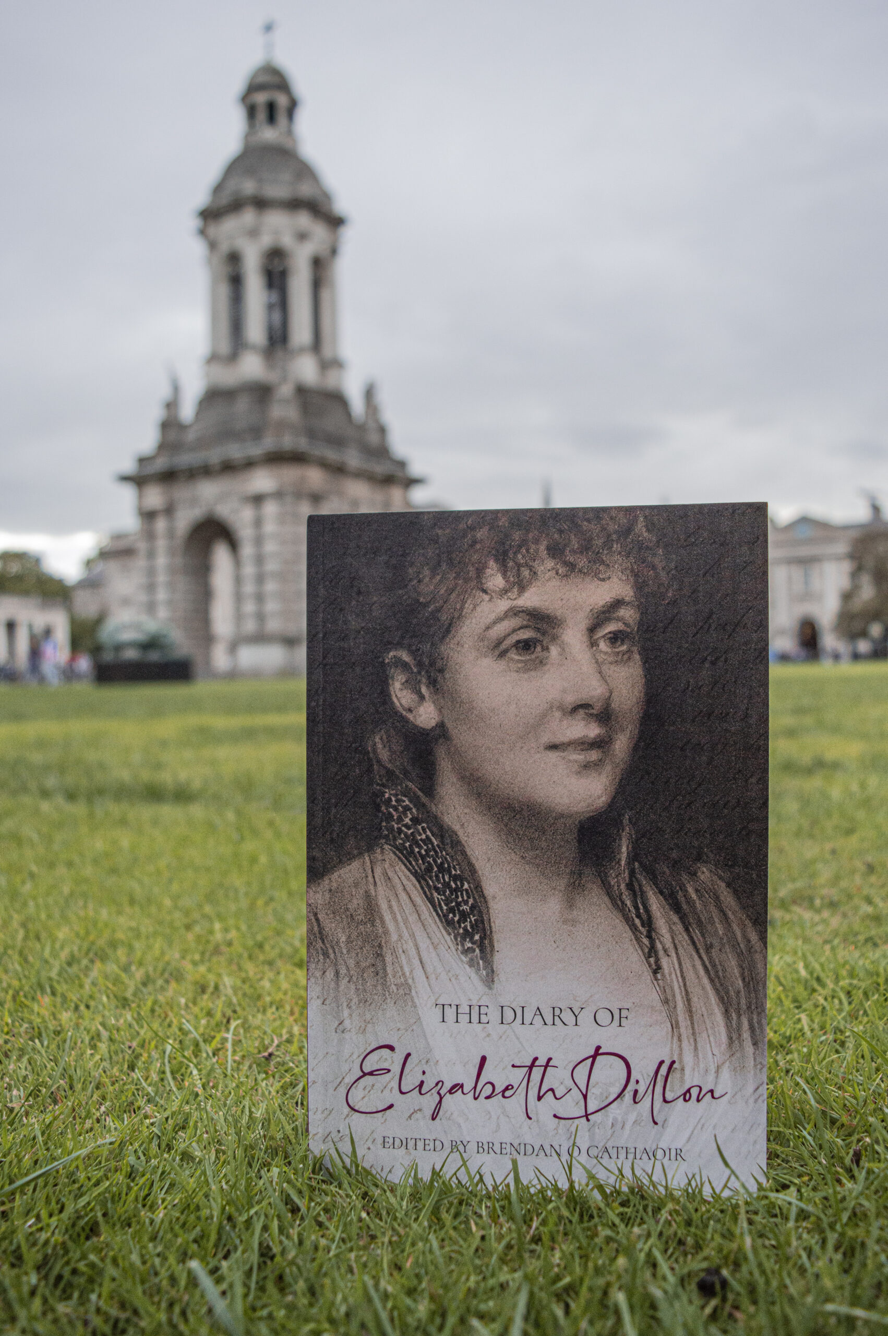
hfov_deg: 47.8
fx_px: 1001
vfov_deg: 67.4
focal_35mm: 27
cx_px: 444
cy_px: 668
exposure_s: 1/1250
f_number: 3.5
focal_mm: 18
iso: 800
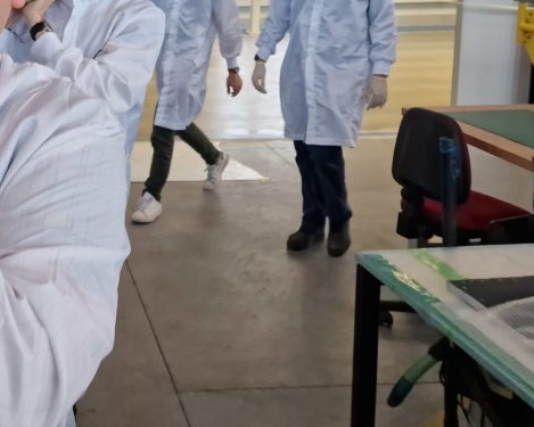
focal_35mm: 49
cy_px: 58
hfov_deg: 35.4
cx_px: 35
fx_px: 774
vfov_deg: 29.8
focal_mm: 6.4
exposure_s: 1/180
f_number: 1.8
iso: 125
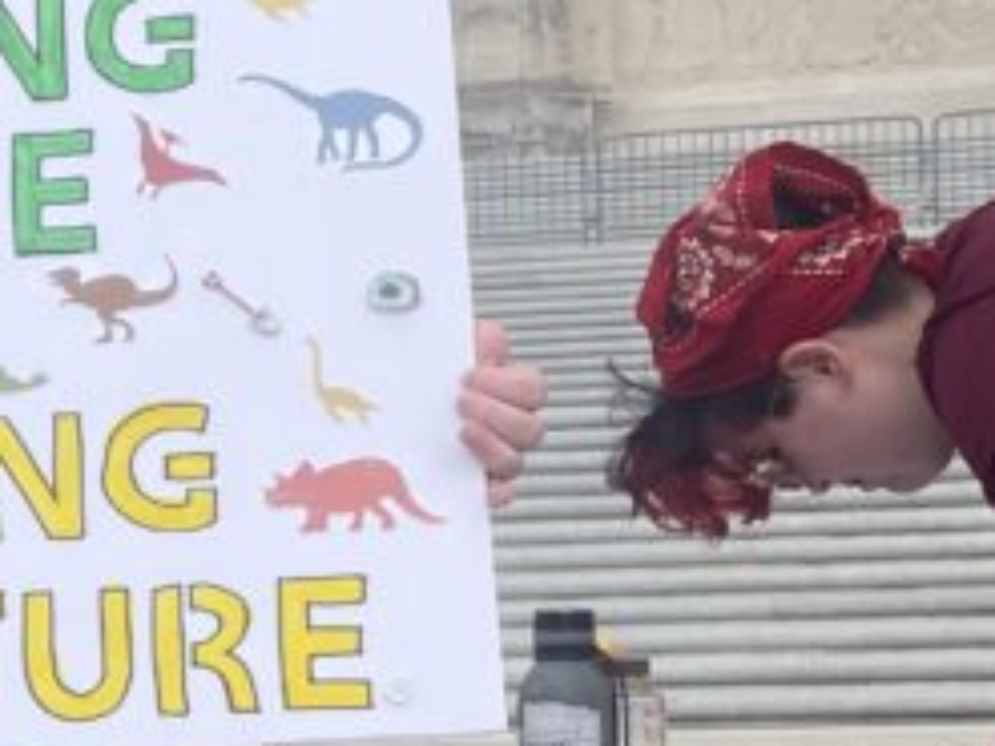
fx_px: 3103
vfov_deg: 13.6
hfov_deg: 16.5
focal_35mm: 108
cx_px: -516
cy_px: 641
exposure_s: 1/3509
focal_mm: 4.2
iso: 32
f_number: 1.6
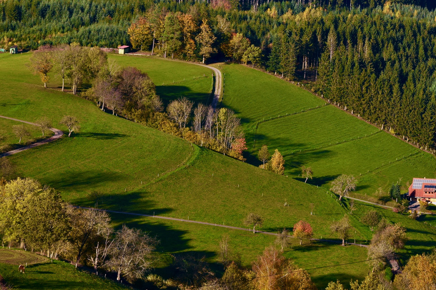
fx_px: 2010
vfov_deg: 8.2
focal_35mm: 166
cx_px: 429
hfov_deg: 12.2
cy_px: -12
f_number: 10
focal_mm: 52
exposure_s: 1/400
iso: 320
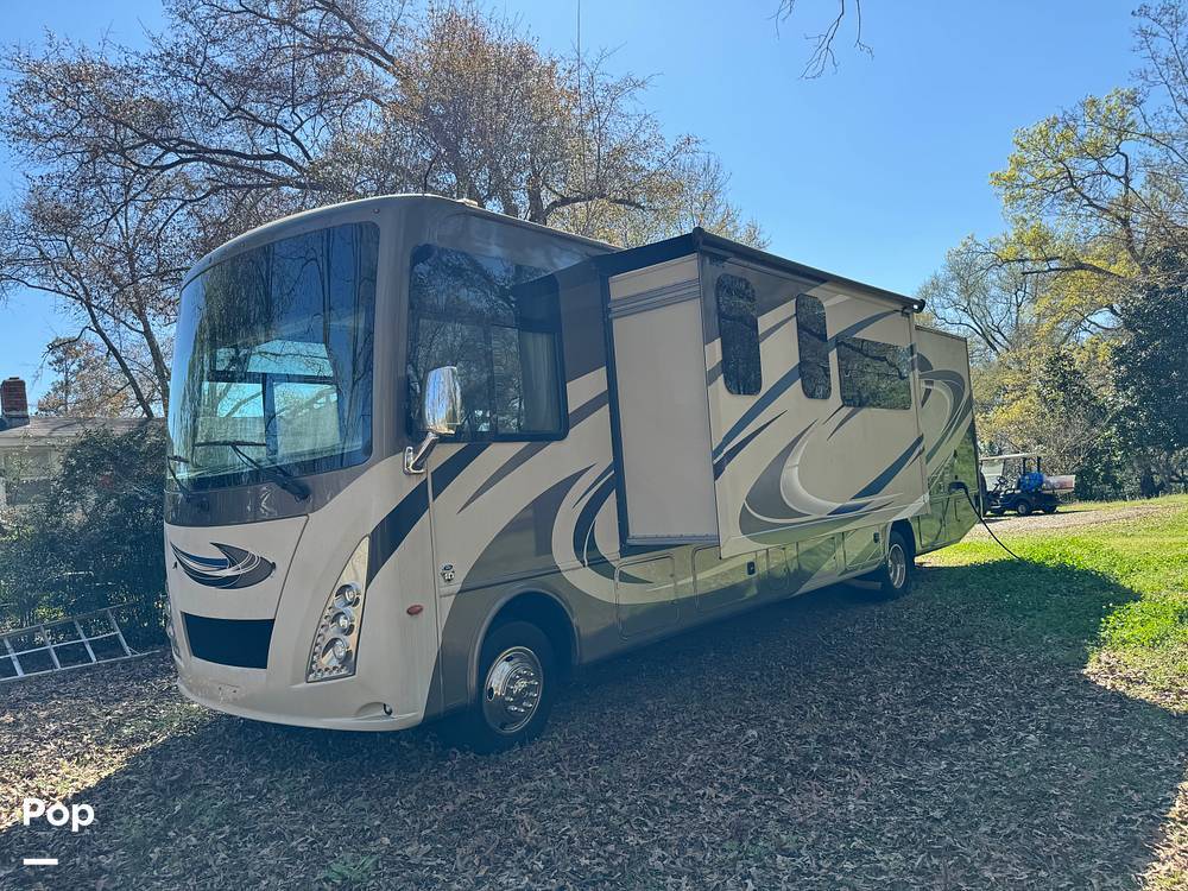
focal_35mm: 24
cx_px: 594
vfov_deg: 56.8
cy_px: 446
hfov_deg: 71.6
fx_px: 824
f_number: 1.78
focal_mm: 6.86
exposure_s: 1/1923
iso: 80
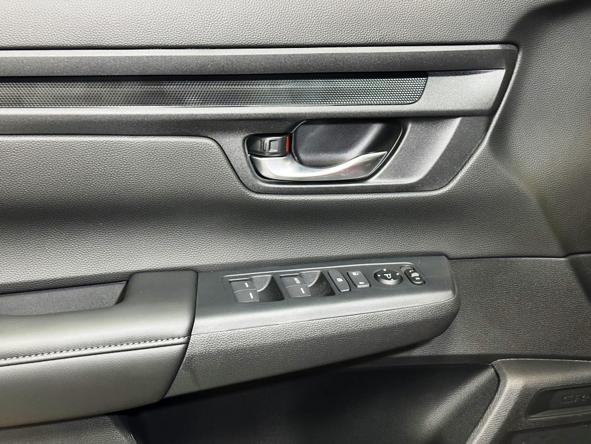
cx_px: 296
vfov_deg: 30.3
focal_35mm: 48
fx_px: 820
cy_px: 222
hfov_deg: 39.7
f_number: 1.78
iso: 640
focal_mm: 6.86
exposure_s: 1/30
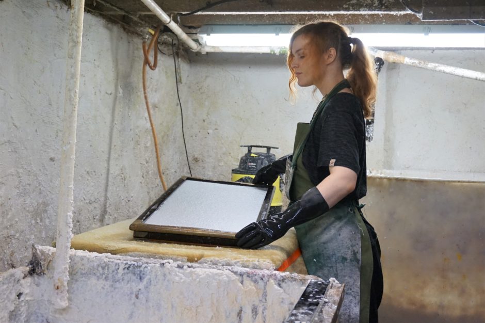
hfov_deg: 41.1
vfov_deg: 28.1
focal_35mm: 48
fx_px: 646
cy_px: 162
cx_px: 242
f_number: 5
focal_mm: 32
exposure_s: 1/160
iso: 2000
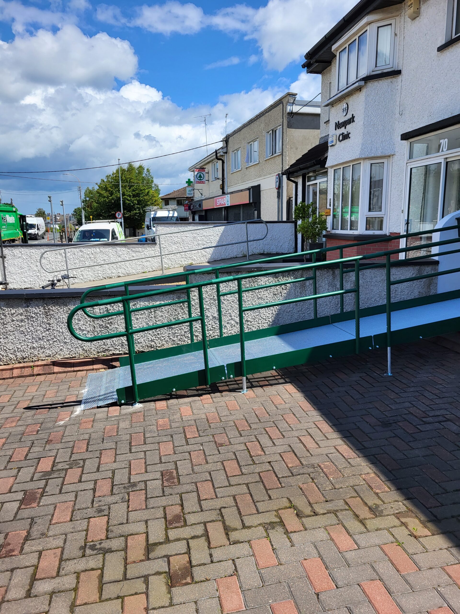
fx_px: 461
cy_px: 307
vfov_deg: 67.3
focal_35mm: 26
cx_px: 230
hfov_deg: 53.1
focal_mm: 5.4
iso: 40
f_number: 1.8
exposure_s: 1/2277
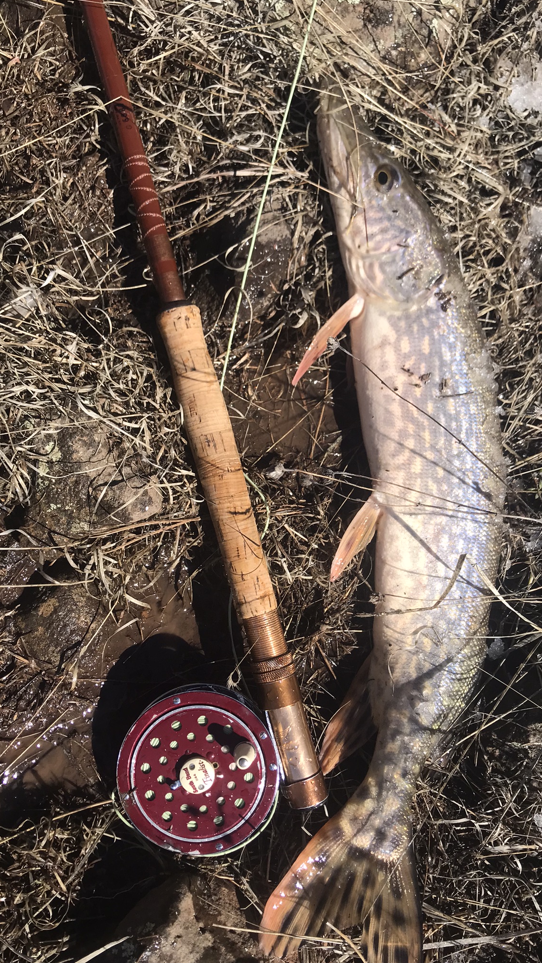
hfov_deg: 37.8
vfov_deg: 62.6
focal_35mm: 31
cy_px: 475
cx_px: 288
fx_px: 792
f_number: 1.8
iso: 20
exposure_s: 1/2336
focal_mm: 3.99
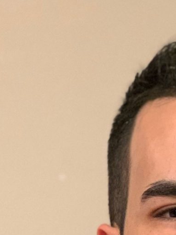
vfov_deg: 12.1
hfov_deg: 9.4
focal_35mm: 156
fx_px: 1058
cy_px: 345
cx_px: 224
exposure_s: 1/40
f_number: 2.4
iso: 500
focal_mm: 6
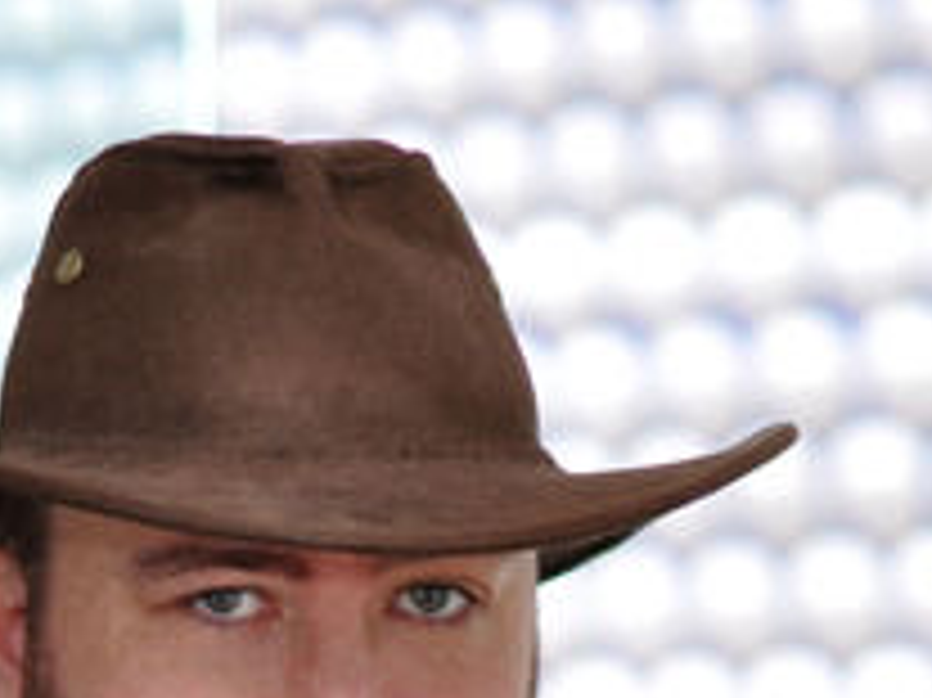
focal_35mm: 244
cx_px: 383
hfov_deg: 8.1
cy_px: 1006
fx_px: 6566
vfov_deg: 6.0
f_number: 2.8
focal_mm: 50
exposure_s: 1/125
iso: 200
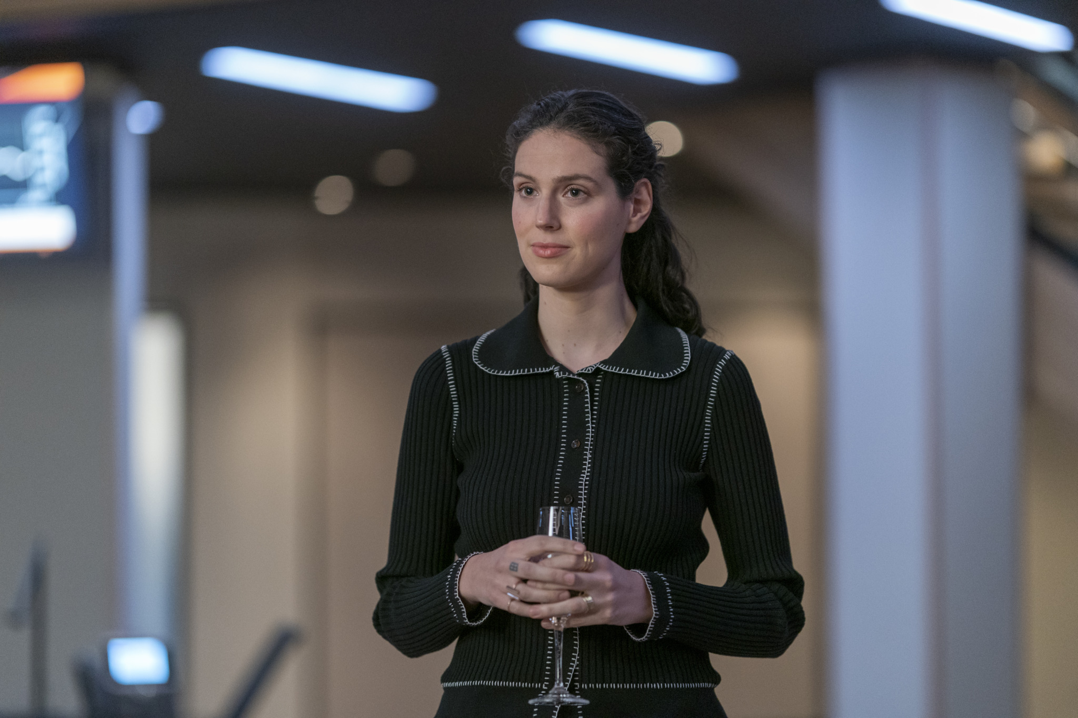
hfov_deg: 19.5
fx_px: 3144
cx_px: 539
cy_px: 359
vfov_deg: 13.0
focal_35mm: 105
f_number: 1.4
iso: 2500
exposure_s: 1/160
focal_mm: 105
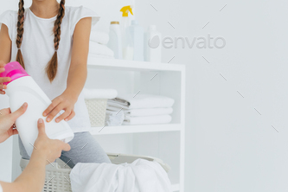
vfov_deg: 21.9
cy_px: 82
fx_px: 496
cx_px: 54
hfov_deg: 31.5
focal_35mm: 62
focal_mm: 35
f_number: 2.8
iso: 320
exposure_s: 1/320
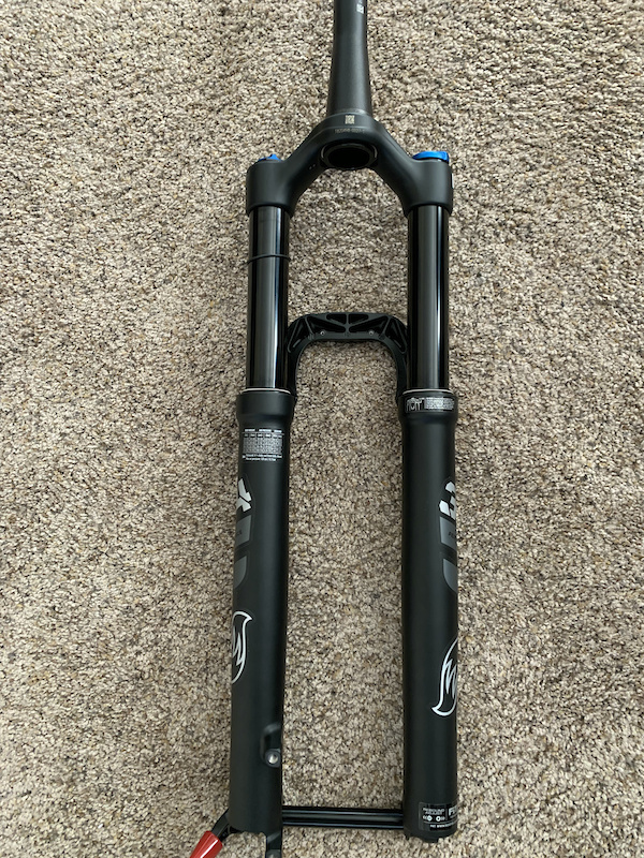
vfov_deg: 67.3
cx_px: 322
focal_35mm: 26
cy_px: 429
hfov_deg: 53.1
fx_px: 645
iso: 200
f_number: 1.8
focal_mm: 4.25
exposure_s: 1/60
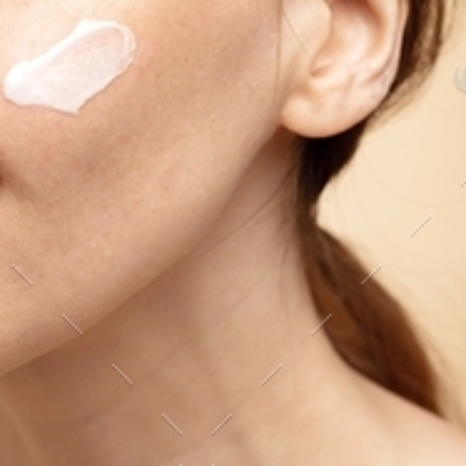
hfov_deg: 13.0
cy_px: 191
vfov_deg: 13.0
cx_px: 184
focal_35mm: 134
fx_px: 2041
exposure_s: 1/160
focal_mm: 50
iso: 80
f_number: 6.3
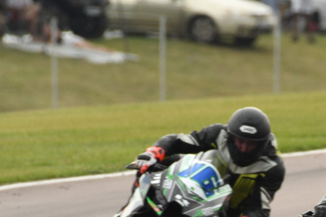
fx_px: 17342
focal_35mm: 1916
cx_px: 369
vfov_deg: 0.7
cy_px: 265
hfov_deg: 1.1
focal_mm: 500
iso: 640
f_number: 8
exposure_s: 1/500
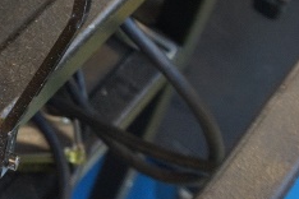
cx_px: -128
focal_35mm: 105
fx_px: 872
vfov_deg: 12.3
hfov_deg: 17.7
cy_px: -123
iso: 400
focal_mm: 16
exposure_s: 1/60
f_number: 4
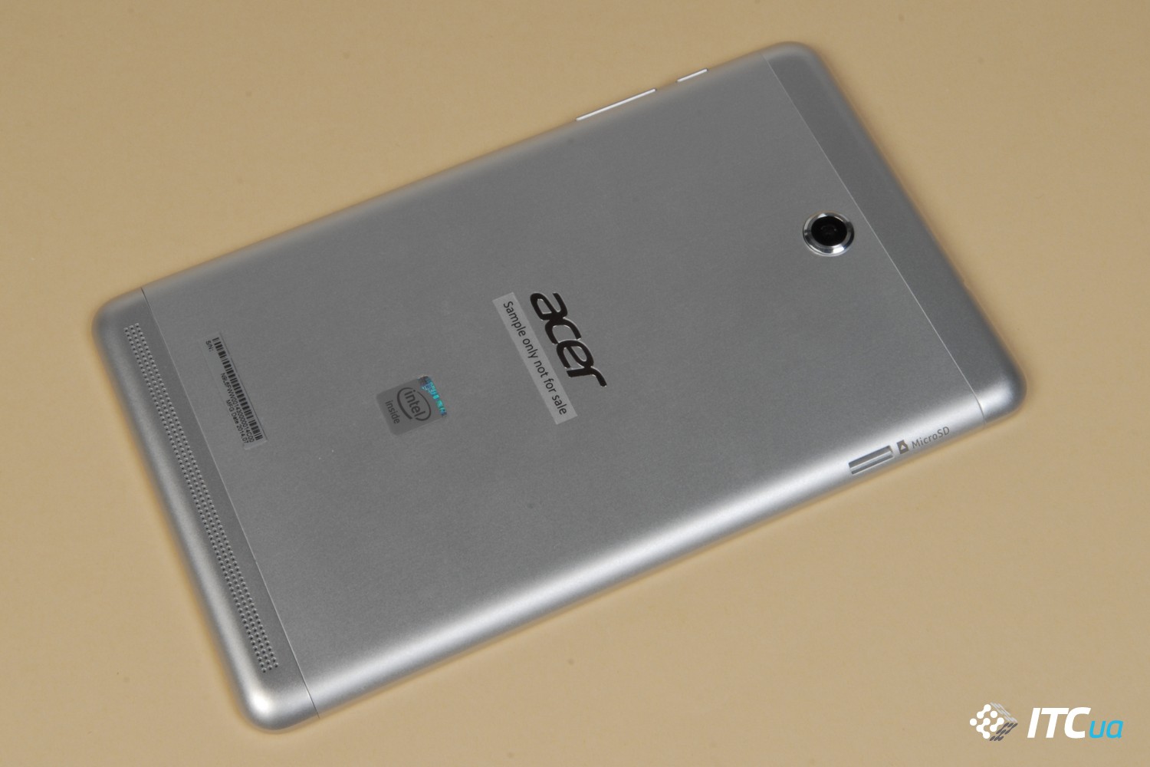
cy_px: 384
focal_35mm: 52
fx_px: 1677
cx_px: 575
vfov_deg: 25.8
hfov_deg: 37.9
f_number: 20
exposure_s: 2
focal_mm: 35
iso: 200
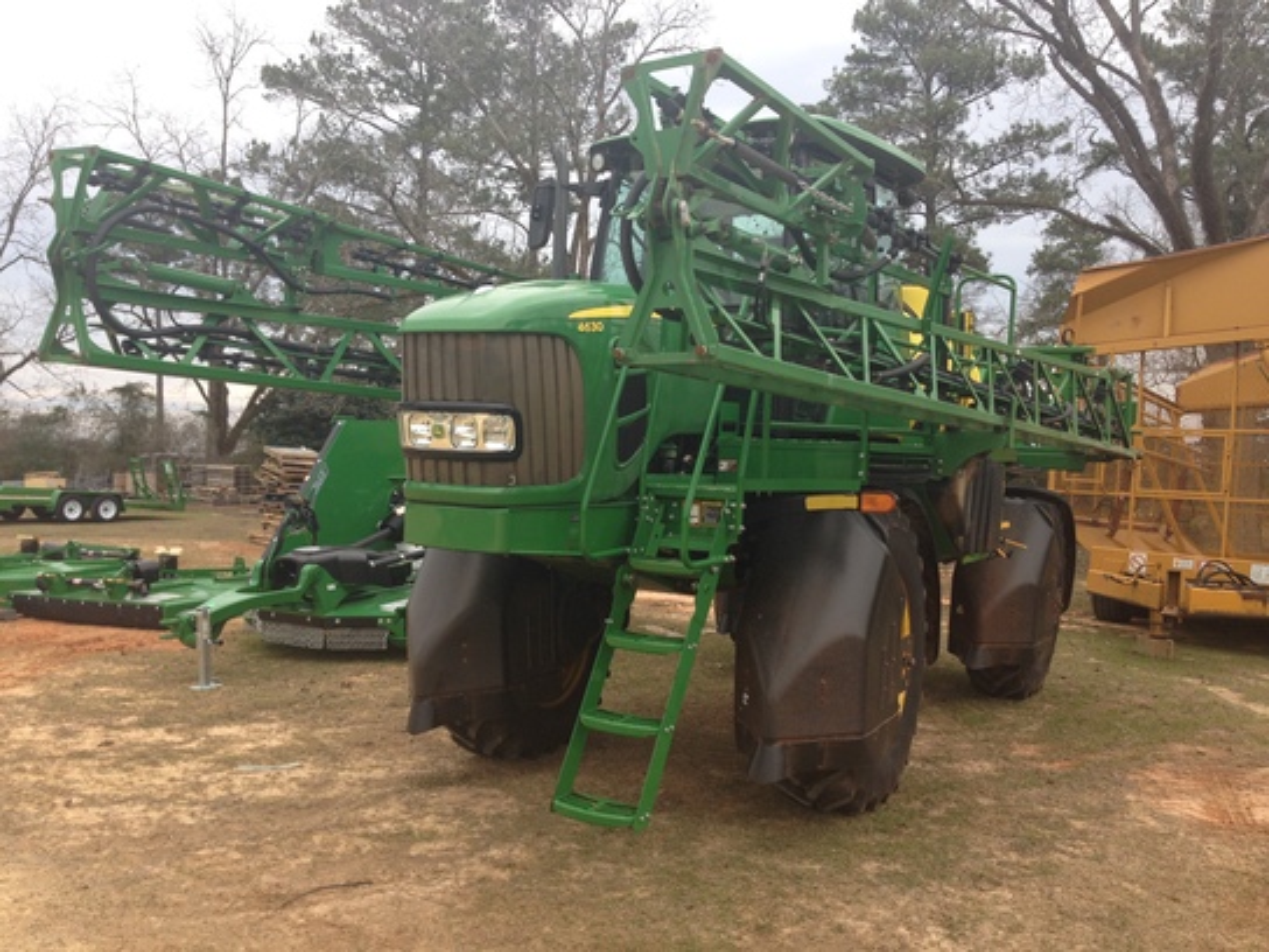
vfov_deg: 42.9
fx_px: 1210
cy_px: 476
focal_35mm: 33
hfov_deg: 55.4
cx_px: 634
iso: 50
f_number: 2.4
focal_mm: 4.12
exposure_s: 1/282
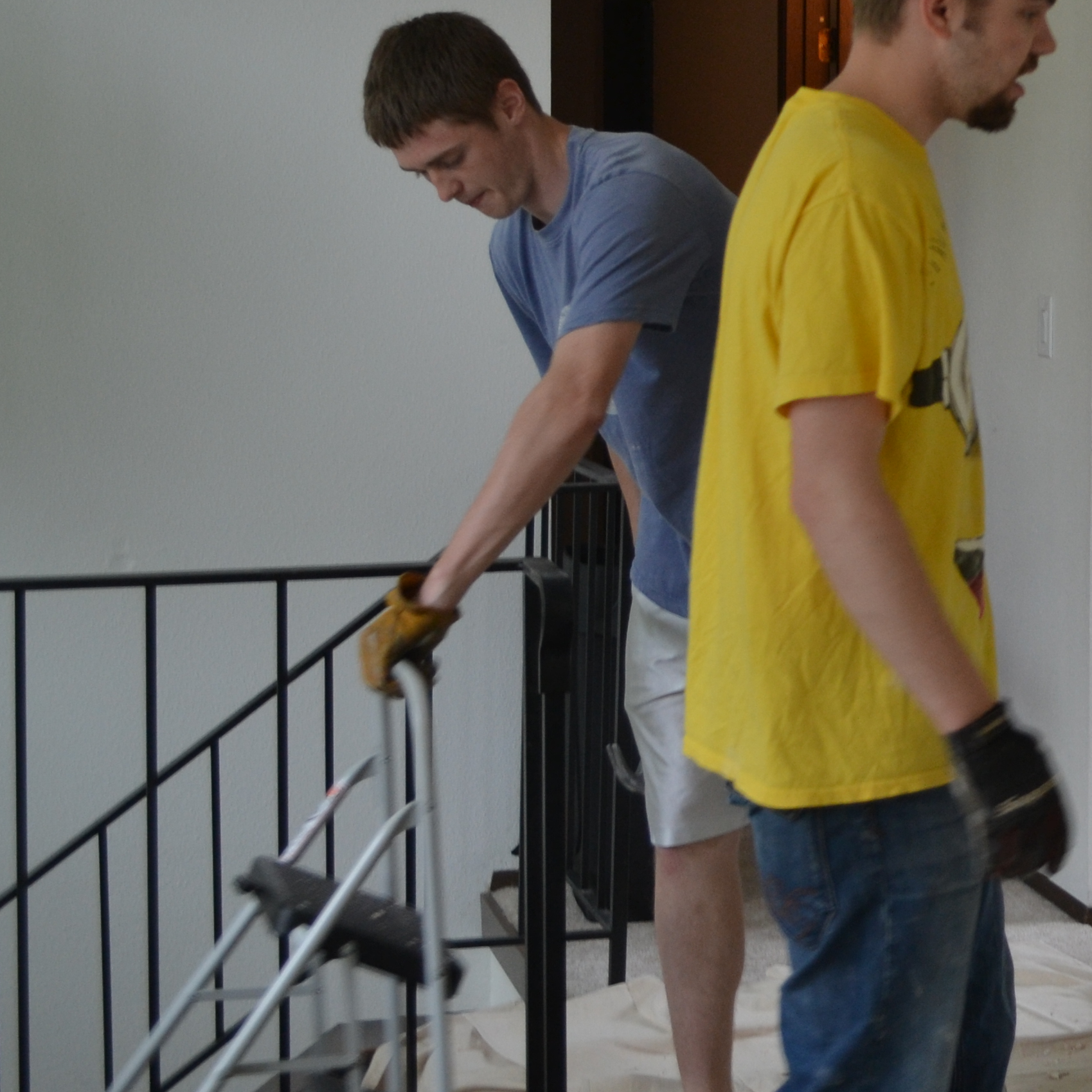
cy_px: 246
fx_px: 2962
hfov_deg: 19.5
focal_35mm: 83
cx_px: 1370
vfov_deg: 20.7
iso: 400
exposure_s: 1/50
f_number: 4
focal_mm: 24
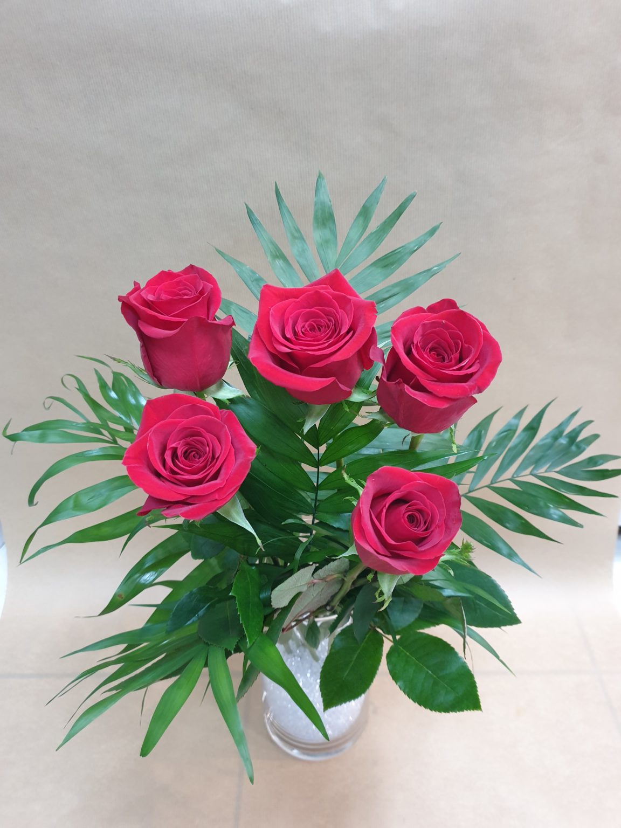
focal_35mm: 26
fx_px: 622
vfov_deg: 67.3
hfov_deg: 53.1
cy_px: 414
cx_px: 310
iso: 250
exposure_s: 1/50
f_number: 1.5
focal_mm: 4.3
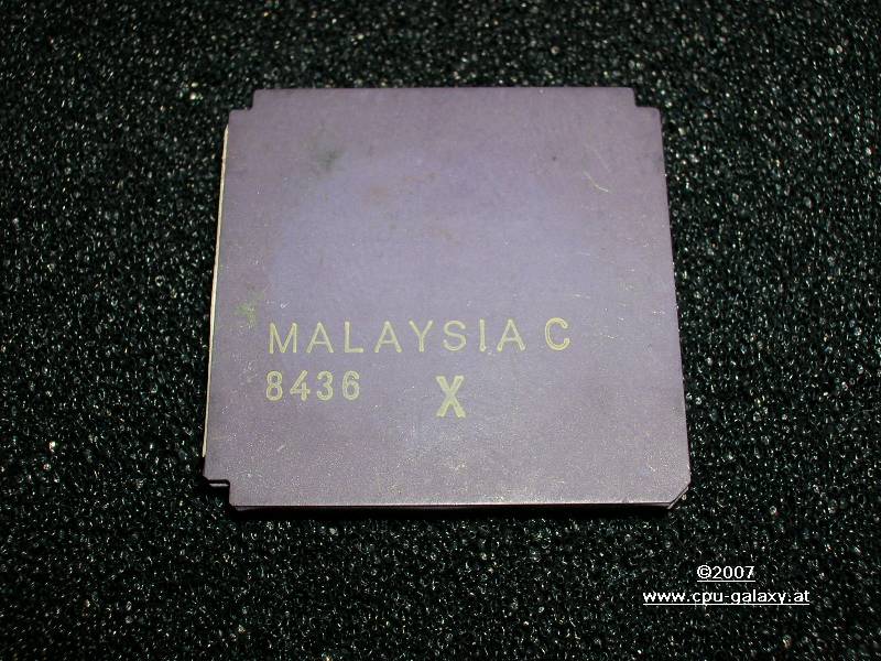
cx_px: 440
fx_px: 1273
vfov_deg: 29.1
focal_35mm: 50
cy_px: 330
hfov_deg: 38.2
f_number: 5.6
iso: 50
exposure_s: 1/60.1
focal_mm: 8.4
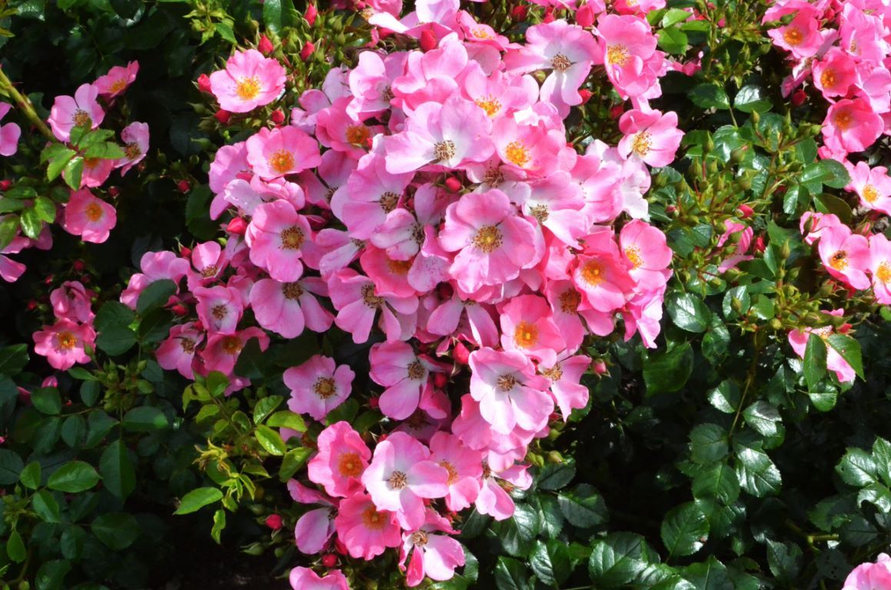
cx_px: 446
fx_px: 1297
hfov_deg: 37.9
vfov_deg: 25.6
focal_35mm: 52
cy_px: 295
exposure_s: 1/1000
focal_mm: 35
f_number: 16
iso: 3200
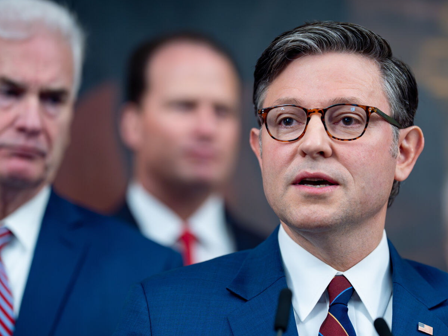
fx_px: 2459
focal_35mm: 190
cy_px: 201
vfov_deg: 7.8
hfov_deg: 10.4
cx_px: 260
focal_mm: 135
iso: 2500
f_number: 1.8
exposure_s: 1/400
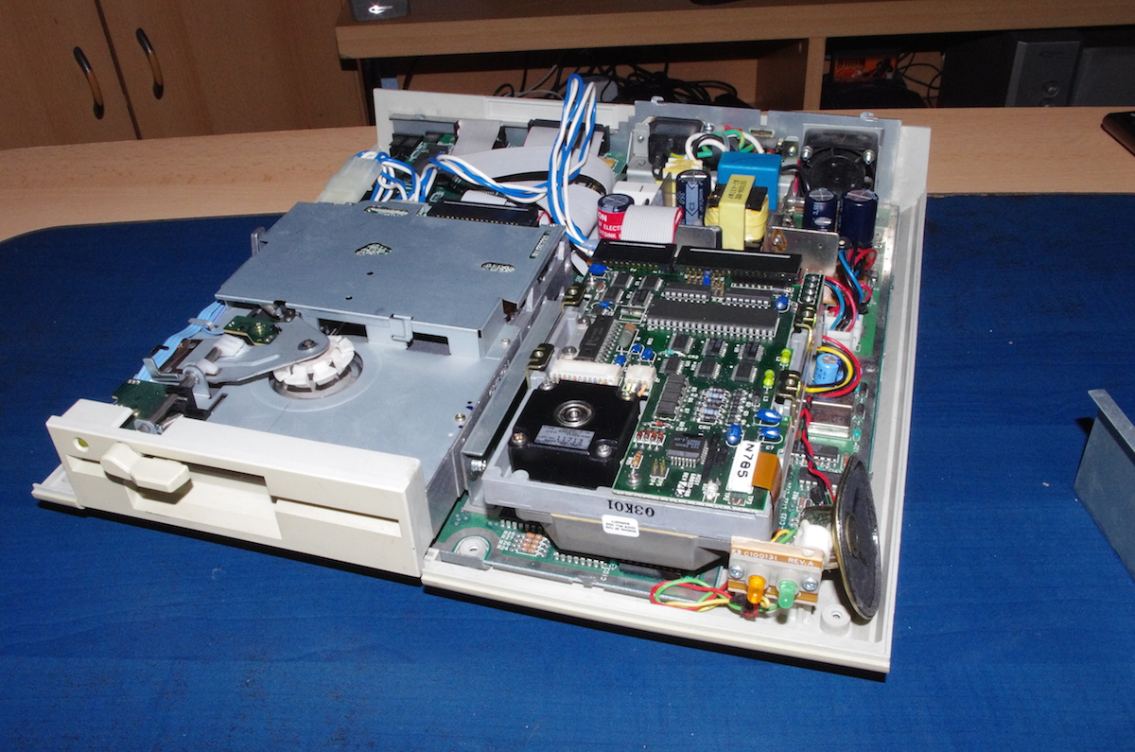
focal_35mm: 35
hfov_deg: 54.9
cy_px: 376
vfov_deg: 38.0
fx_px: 1092
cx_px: 568
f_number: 25
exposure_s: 1/90
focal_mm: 23.13
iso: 3200
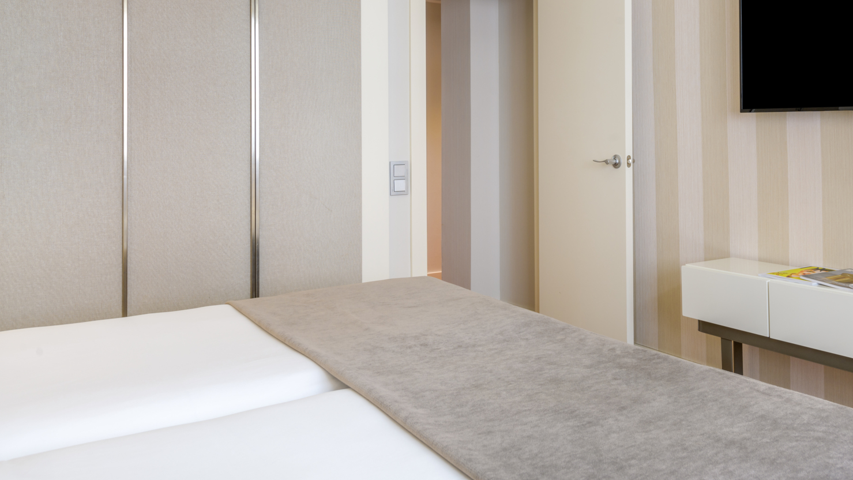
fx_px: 769
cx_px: 540
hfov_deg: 57.2
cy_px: 136
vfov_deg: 34.1
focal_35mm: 34
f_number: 11
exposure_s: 1/1.67
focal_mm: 24
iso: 64
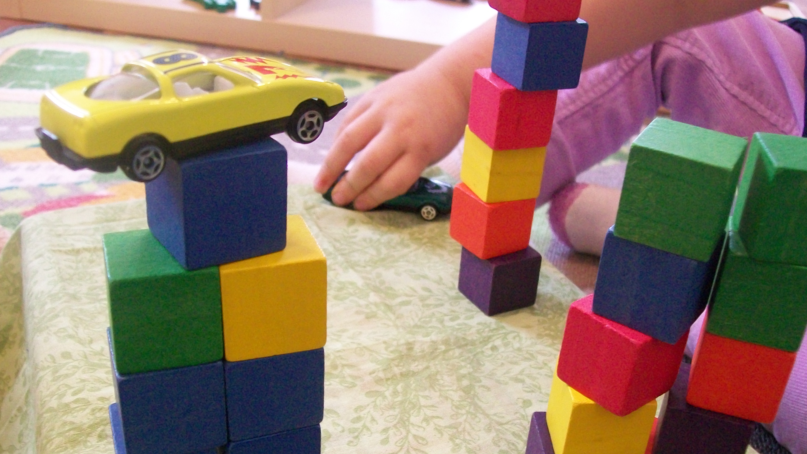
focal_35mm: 40
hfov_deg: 50.5
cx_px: 398
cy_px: 298
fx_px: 856
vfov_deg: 29.5
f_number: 2.7
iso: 200
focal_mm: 6
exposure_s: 1/8
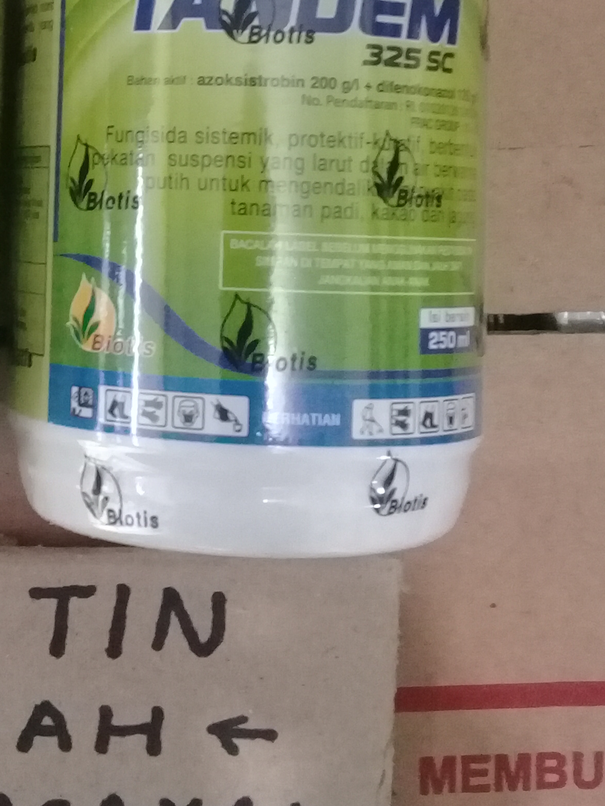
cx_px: 28
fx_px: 1515
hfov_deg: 21.9
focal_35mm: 65
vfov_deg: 29.1
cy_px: 159
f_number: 2.2
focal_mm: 3.3
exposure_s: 1/17
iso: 500
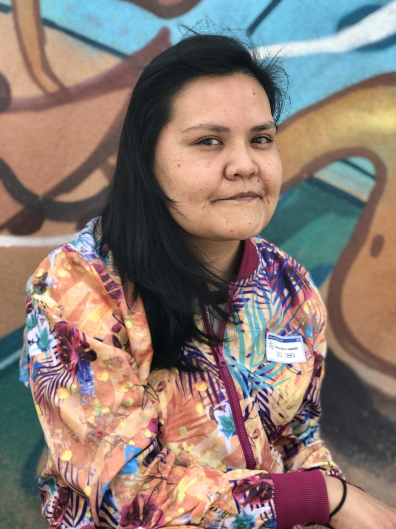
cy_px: 264
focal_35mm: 57
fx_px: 869
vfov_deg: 33.8
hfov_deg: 25.7
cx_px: 198
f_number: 2.8
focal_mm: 6.6
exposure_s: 1/120
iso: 20
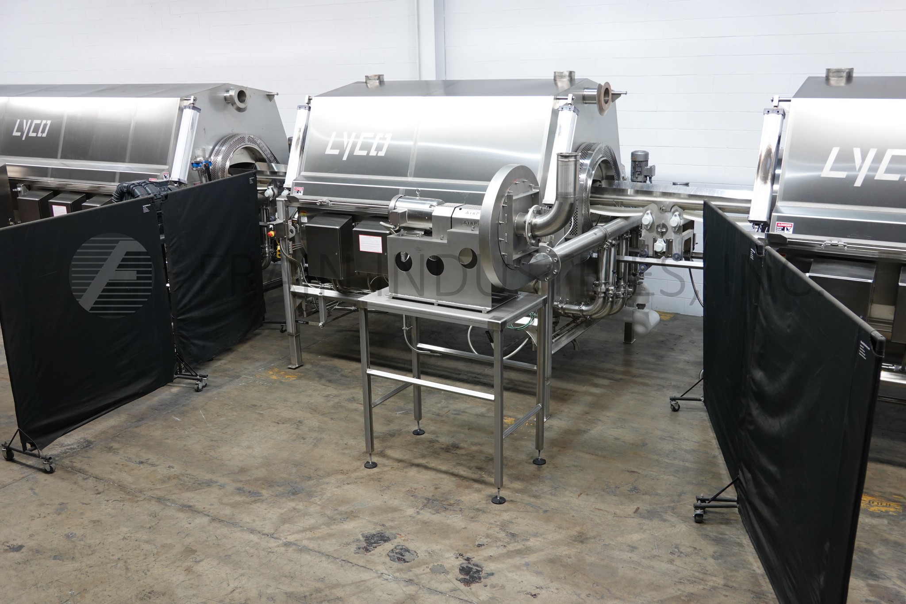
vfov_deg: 38.9
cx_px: 453
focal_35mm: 34
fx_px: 856
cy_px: 302
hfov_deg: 55.8
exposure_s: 1/40
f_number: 3.5
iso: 250
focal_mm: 12.51
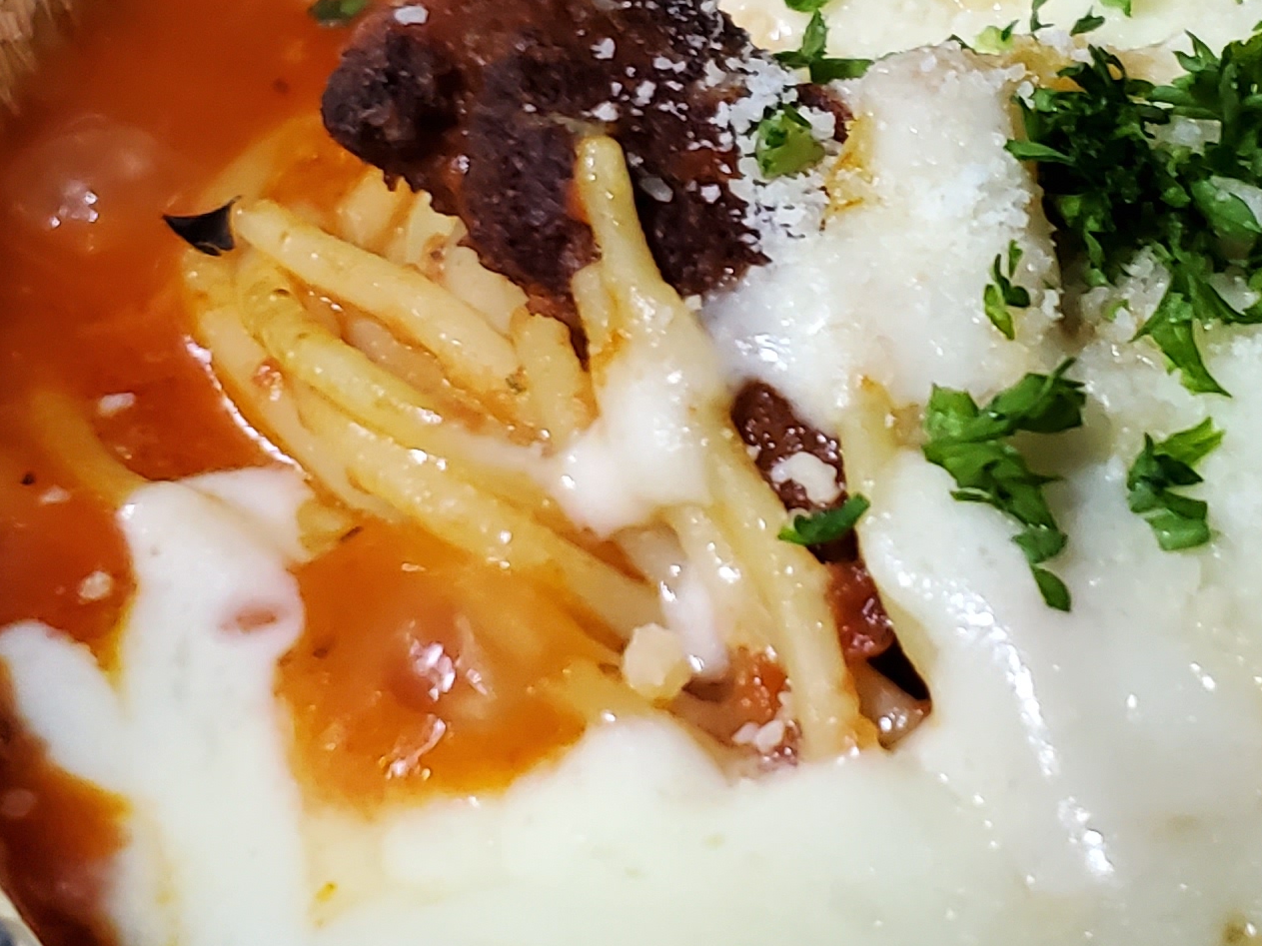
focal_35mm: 83
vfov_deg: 17.6
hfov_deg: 23.4
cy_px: 212
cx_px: 893
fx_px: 3026
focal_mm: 4.3
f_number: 1.5
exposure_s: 1/39
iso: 320
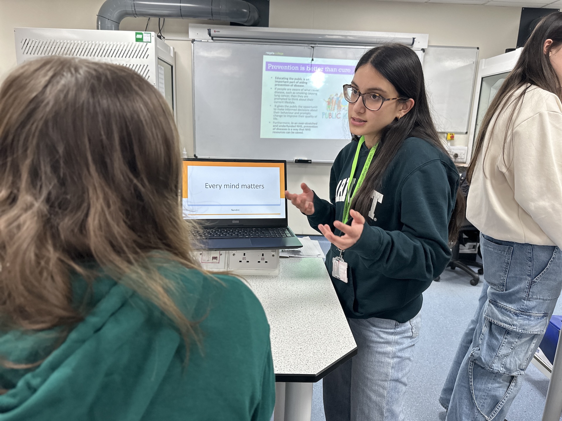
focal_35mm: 24
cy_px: 210
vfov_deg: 56.8
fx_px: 390
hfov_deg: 71.6
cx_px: 281
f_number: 1.78
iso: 200
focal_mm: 6.86
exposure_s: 1/120
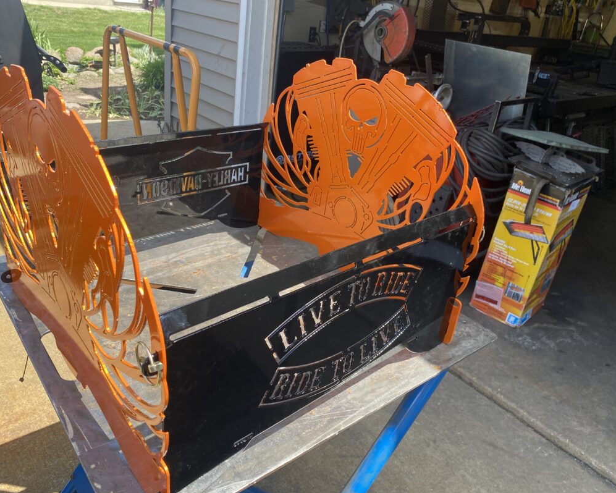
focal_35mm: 28
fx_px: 511
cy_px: 245
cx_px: 299
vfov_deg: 51.5
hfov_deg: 62.2
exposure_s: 1/497
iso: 32
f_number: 1.8
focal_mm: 4.25
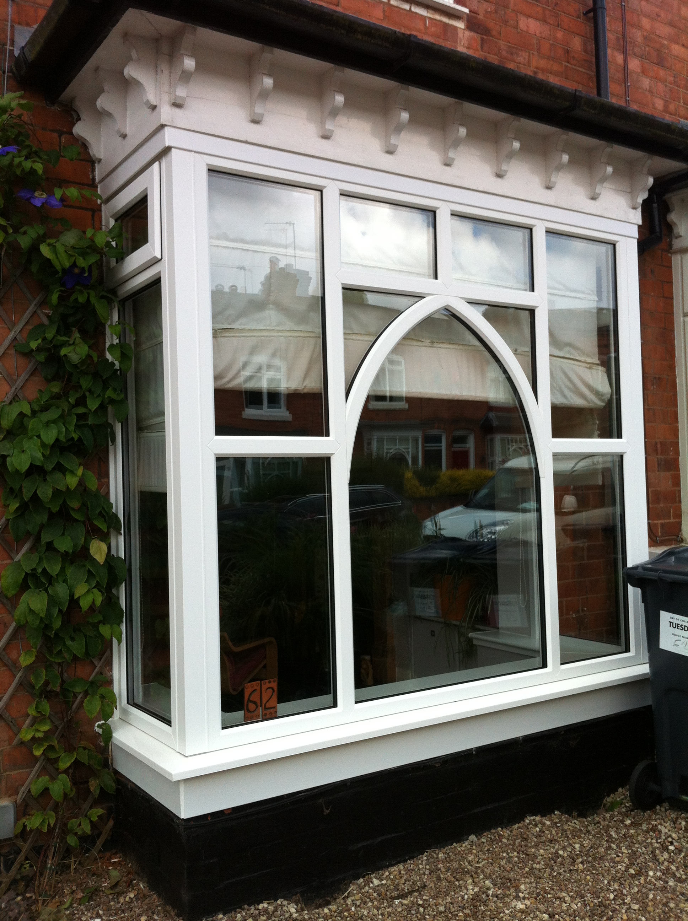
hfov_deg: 40.6
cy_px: 460
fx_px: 930
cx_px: 344
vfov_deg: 52.7
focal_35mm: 35
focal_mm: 3.85
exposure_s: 1/520
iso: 80
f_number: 2.8
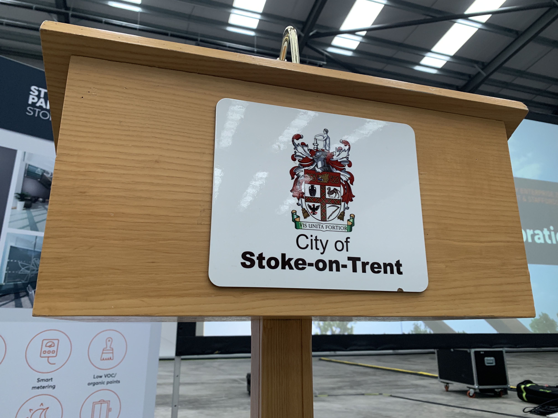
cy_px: 209
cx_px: 279
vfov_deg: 53.1
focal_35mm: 26
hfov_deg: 67.3
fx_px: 419
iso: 160
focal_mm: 4.25
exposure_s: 1/60
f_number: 1.8
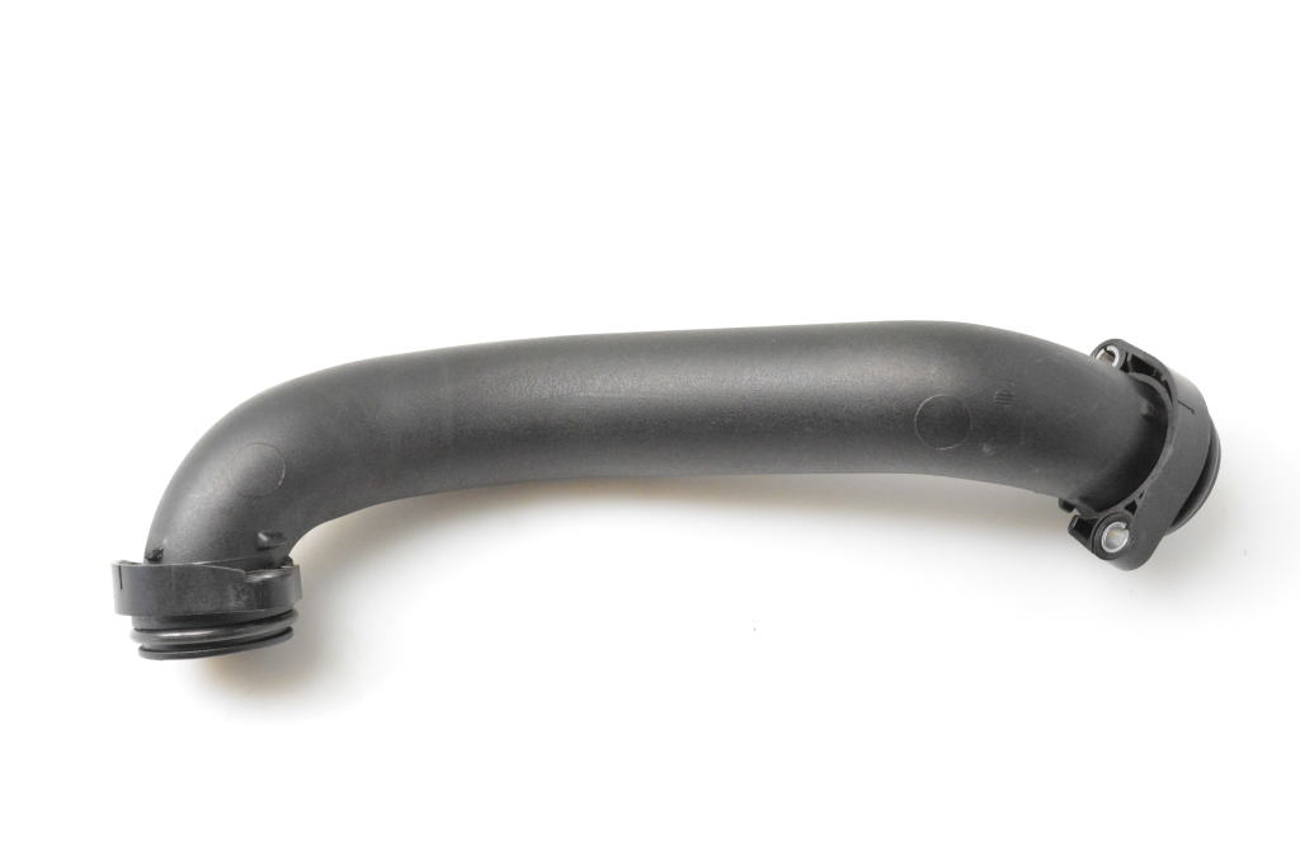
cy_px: 433
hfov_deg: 41.1
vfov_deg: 28.1
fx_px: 1733
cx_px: 650
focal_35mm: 48
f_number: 7.1
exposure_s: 1/200
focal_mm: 32
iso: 6400
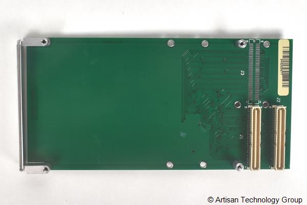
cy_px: 102
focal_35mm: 27
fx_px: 230
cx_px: 154
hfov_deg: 67.4
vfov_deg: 47.9
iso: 100
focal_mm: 18
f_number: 10
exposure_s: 1/200
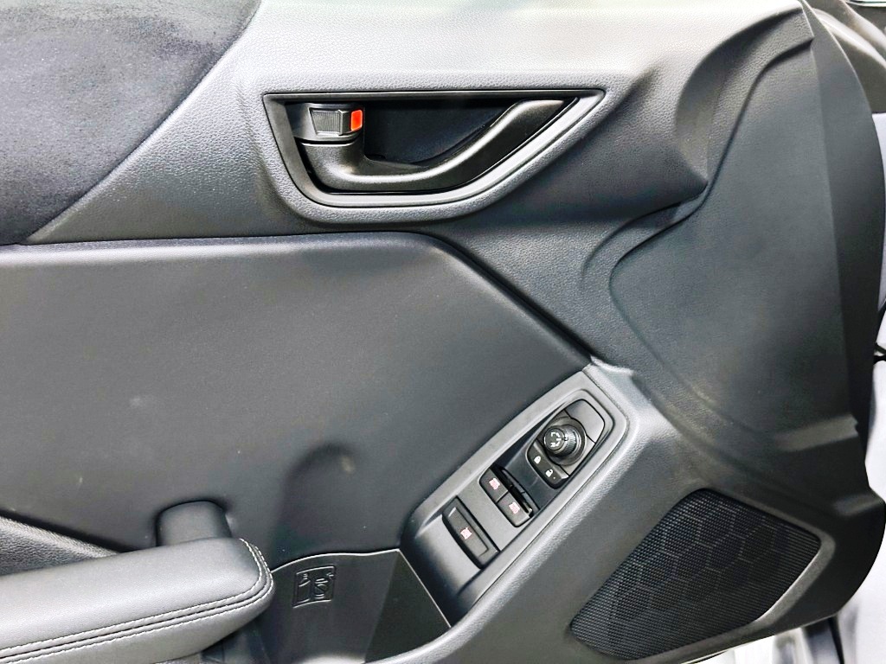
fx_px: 1229
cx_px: 443
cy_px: 332
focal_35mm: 48
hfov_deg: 39.7
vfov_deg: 30.3
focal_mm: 6.86
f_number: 1.78
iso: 640
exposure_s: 1/24
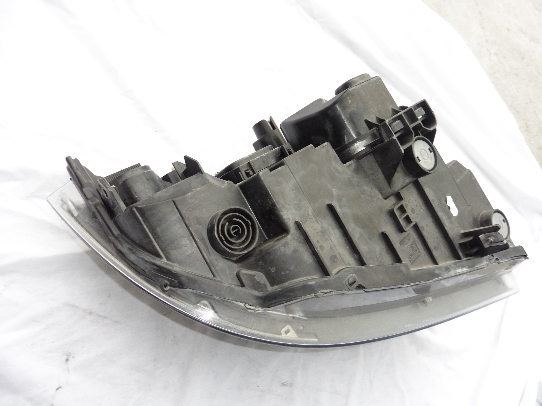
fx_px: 376
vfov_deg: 56.8
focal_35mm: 24
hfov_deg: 71.6
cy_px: 203
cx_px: 271
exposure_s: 1/200
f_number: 4
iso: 160
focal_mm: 4.3
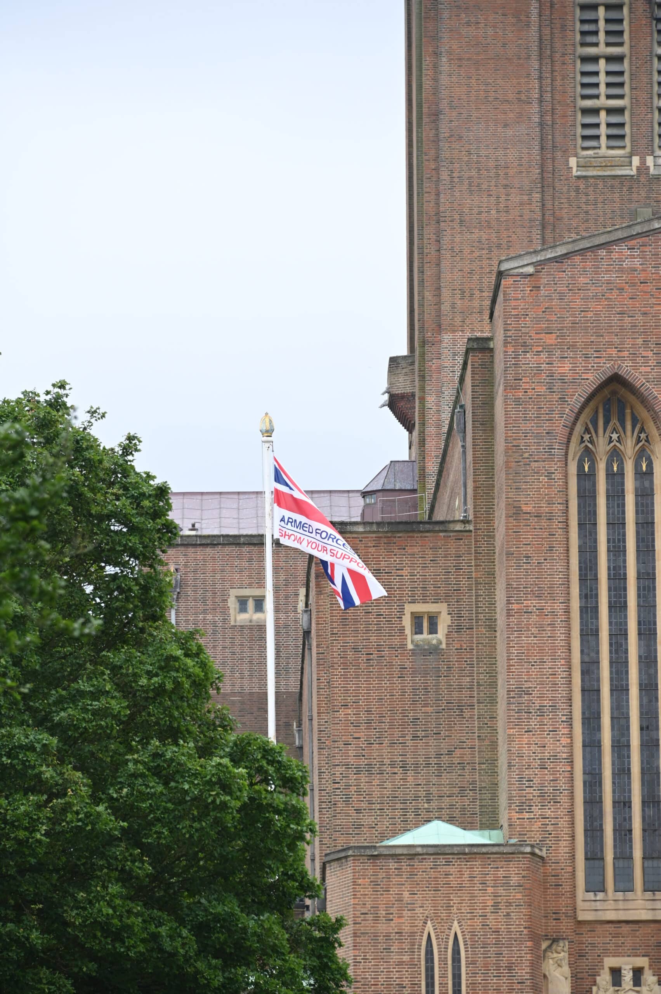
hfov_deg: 5.5
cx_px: 330
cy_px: 497
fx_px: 6895
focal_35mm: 250
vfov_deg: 8.2
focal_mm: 250
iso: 500
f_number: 7.1
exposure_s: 1/200
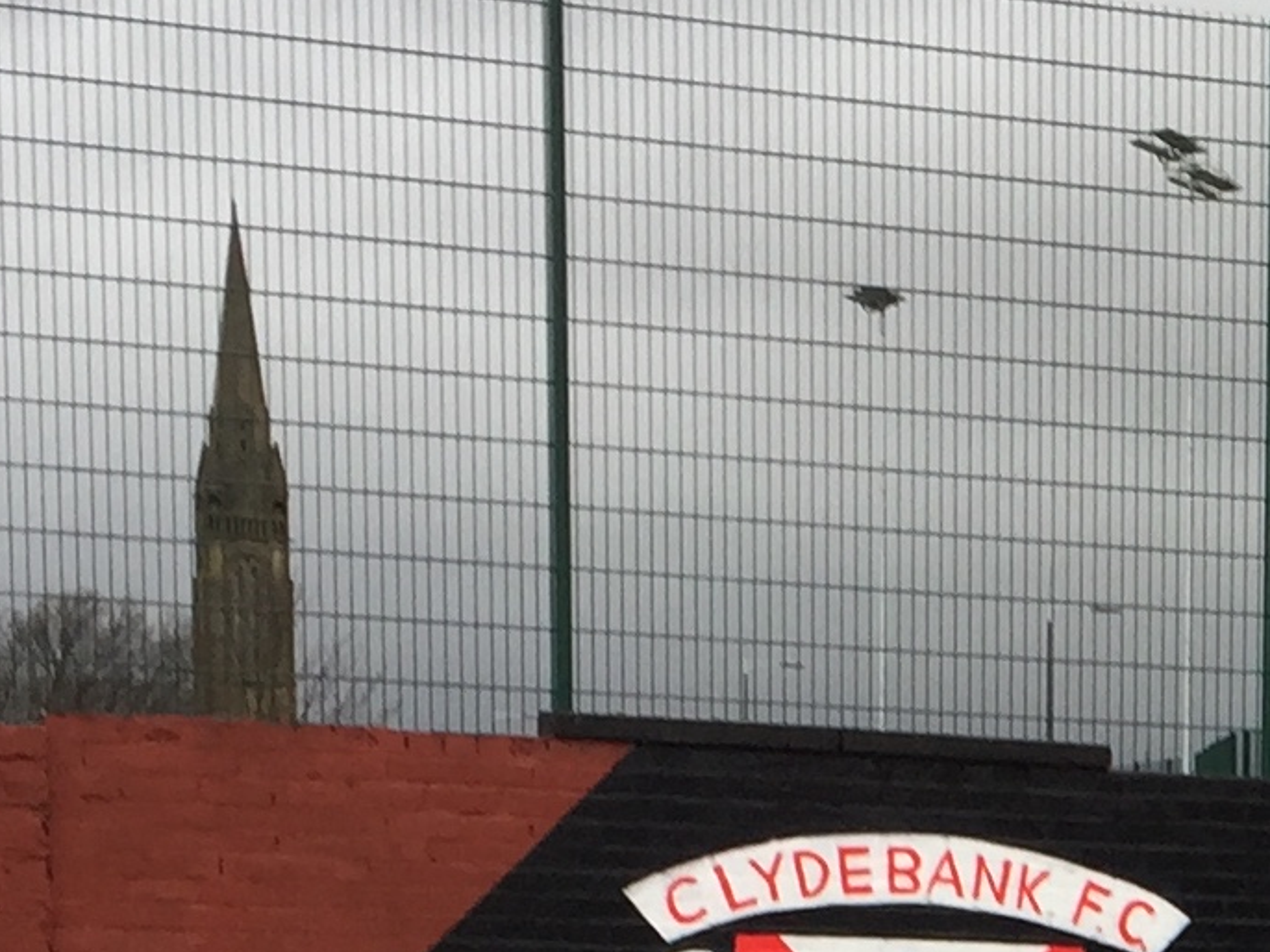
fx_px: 5061
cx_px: 1812
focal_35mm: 138
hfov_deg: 13.6
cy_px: 1778
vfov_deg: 10.1
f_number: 2.2
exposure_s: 1/241
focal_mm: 4.15
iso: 32
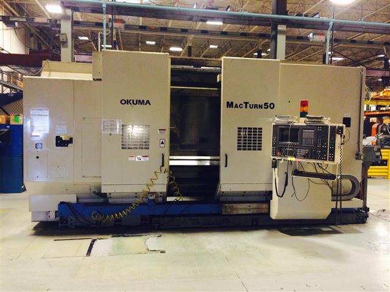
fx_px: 338
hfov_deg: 60.0
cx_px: 195
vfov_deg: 46.8
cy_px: 146
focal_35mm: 30
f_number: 2.2
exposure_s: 1/24
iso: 200
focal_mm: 4.12
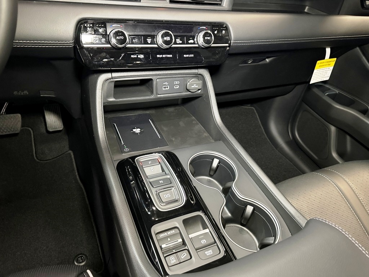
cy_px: 138
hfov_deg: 71.6
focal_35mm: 24
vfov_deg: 56.8
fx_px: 256
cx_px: 184
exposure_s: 1/30
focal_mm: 6.86
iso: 1000
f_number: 1.78
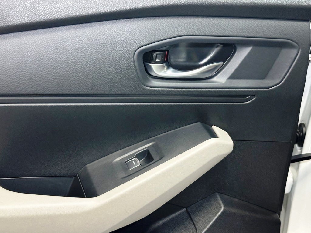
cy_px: 116
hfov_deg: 39.7
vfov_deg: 30.3
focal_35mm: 48
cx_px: 156
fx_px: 431
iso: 500
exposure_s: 1/40
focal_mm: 6.86
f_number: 1.78
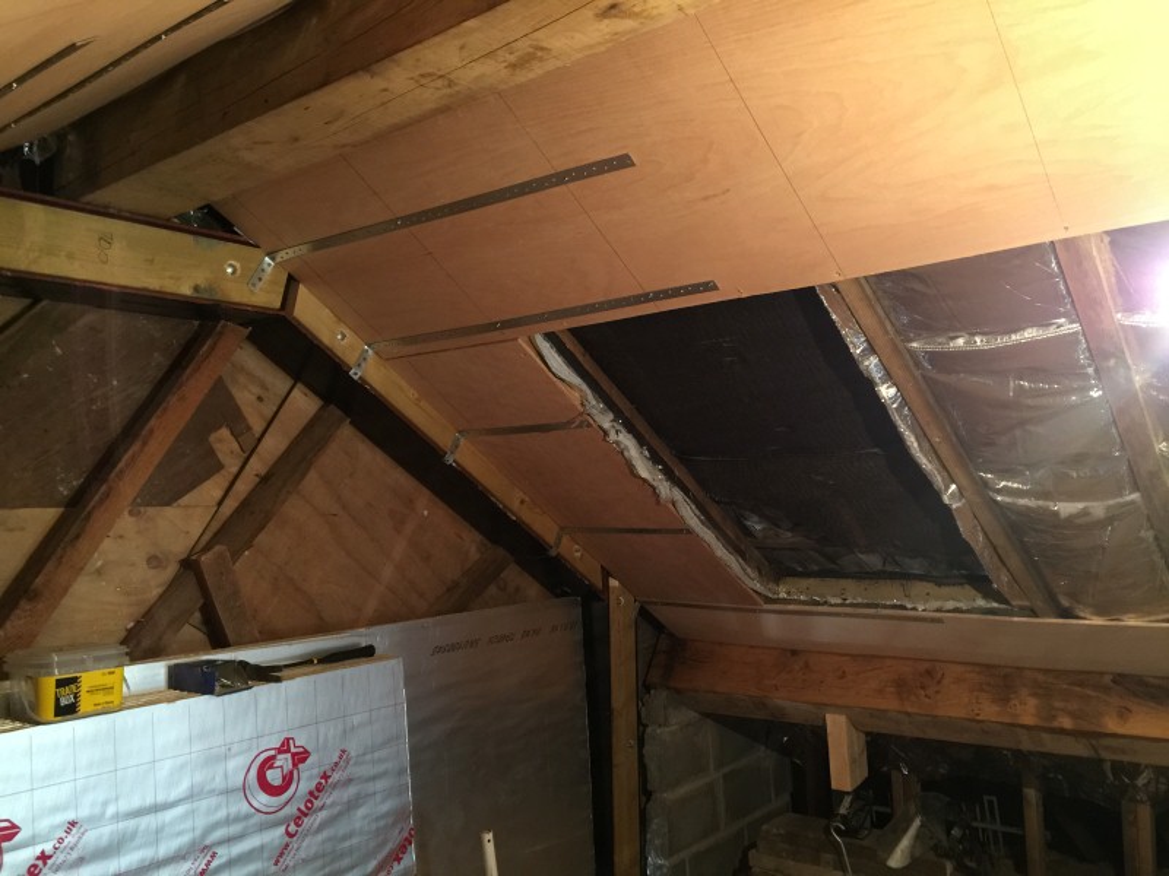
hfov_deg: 61.7
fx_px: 979
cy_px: 438
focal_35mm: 29
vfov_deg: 48.2
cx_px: 584
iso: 125
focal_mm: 4.15
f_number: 2.2
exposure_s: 1/8
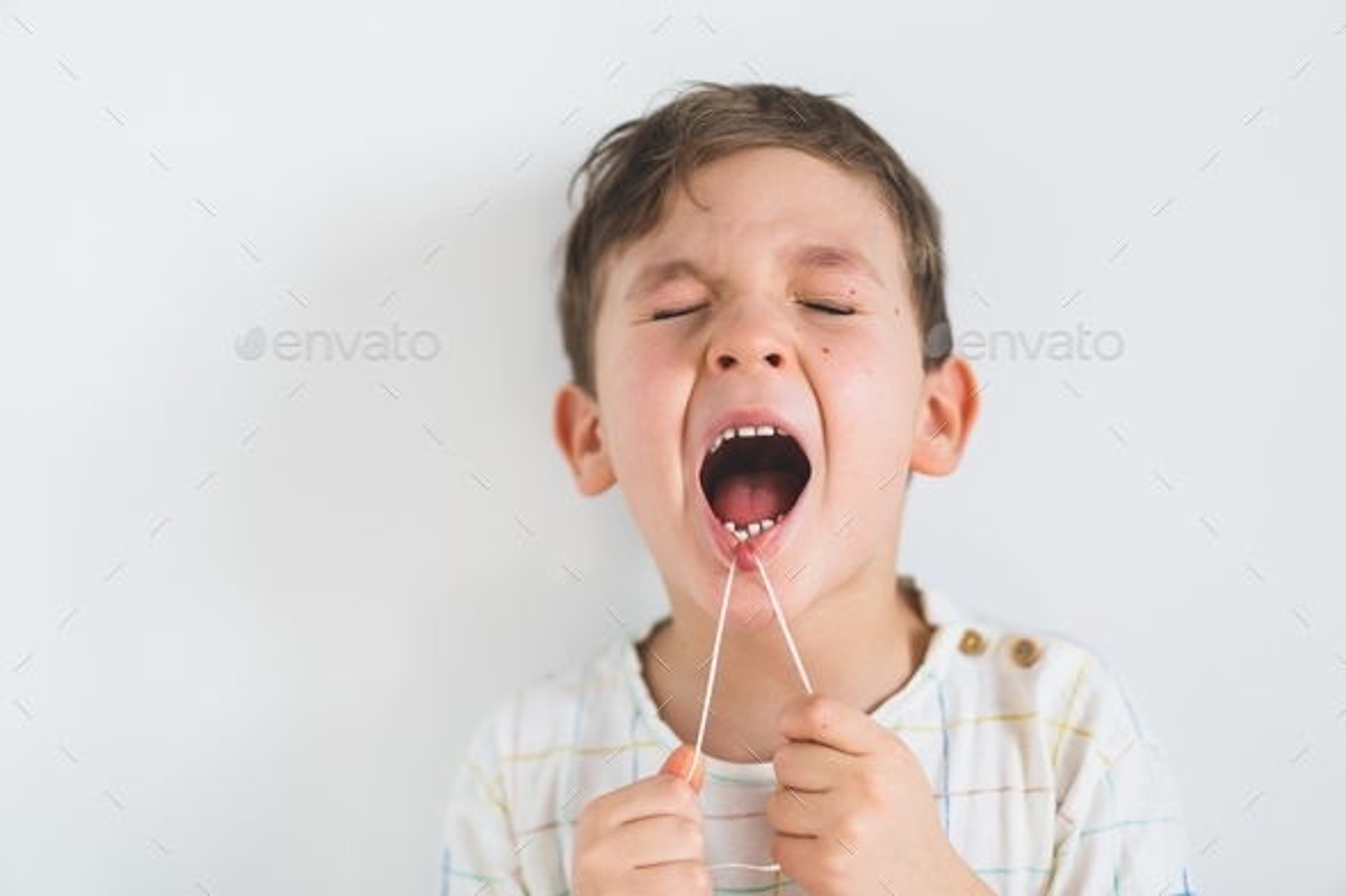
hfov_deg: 36.3
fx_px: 2056
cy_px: 448
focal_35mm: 55
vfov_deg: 24.6
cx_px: 673
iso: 125
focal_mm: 55
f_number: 1.8
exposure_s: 1/200
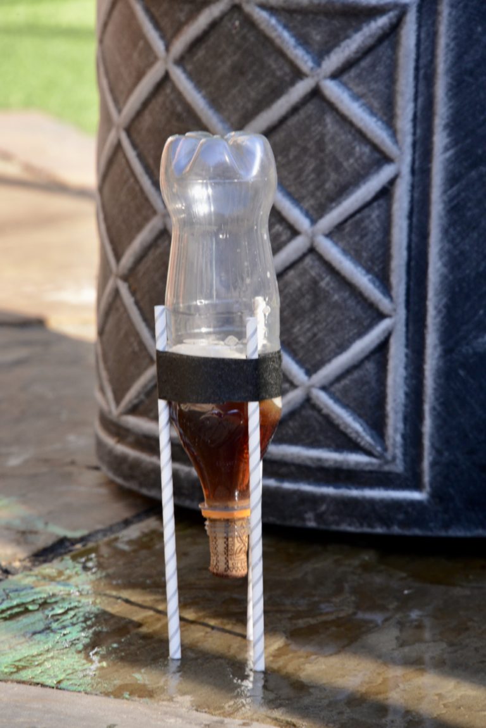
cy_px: 364
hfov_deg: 5.5
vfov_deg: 8.2
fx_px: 5056
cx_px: 243
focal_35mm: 250
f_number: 13
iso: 2000
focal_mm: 250
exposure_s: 1/250
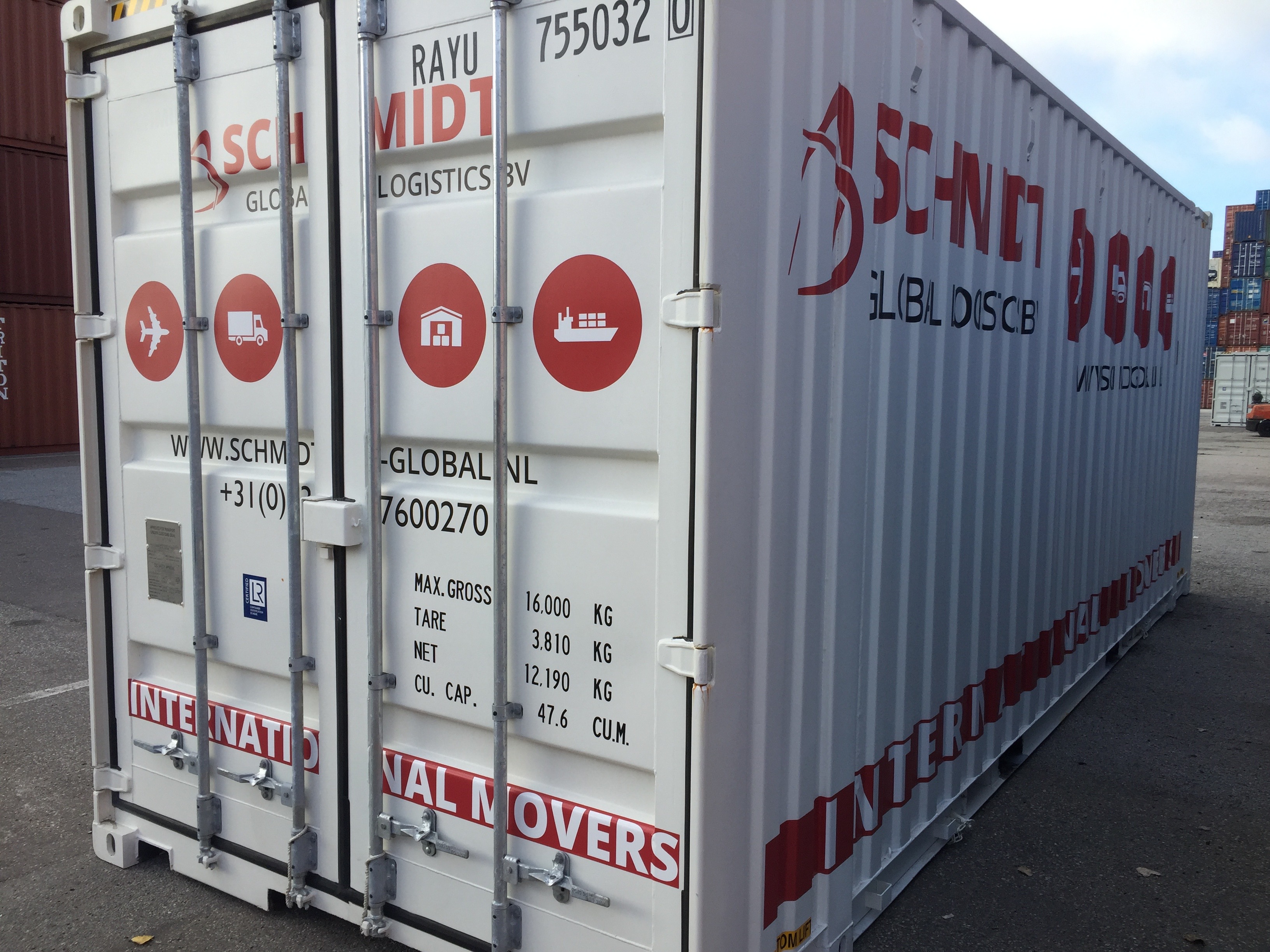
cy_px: 476
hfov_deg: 61.7
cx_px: 635
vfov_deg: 48.2
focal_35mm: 29
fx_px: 1064
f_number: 2.2
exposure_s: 1/557
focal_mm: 4.15
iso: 32
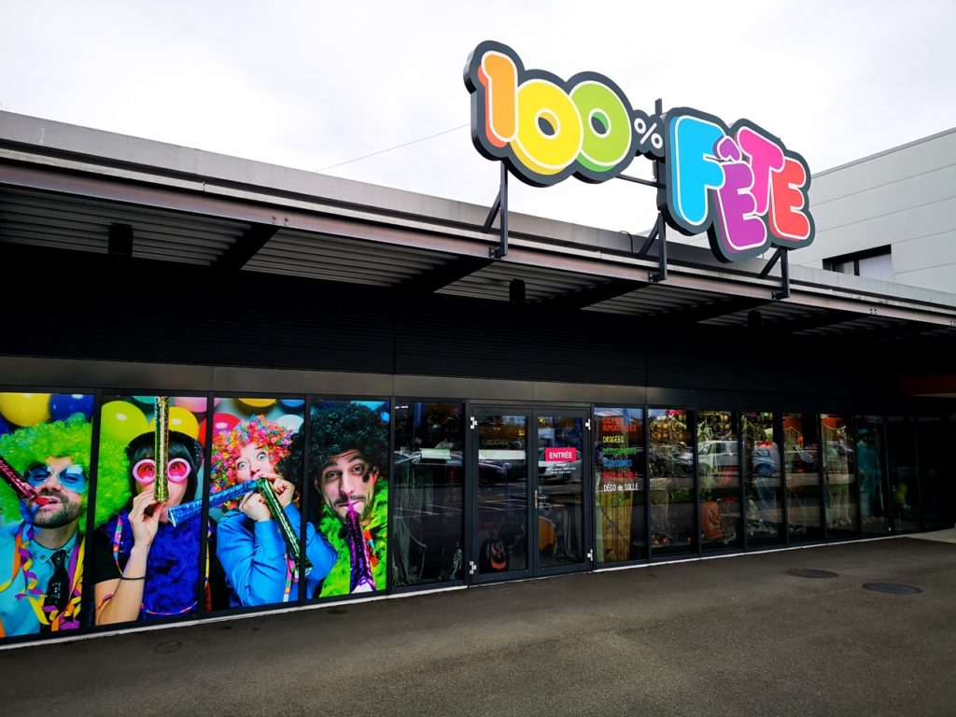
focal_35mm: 27
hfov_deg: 65.3
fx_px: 746
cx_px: 478
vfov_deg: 51.4
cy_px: 358
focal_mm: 5.58
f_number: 1.8
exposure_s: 1/900
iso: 125
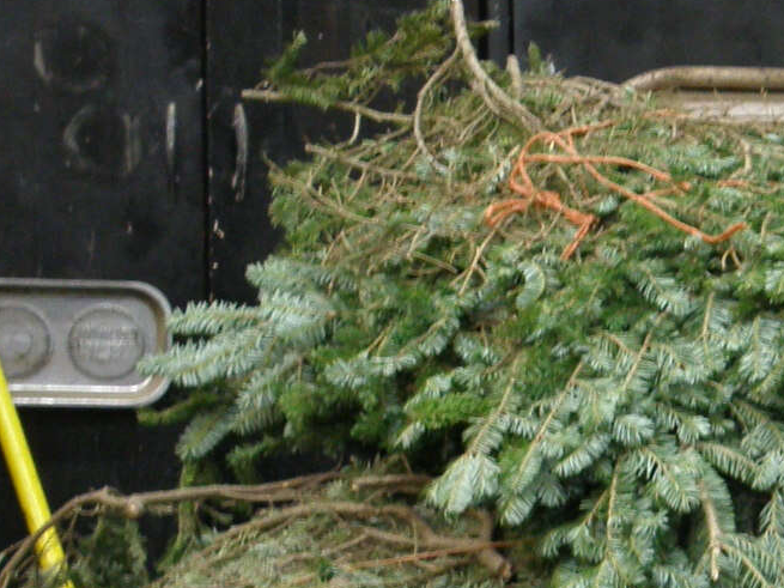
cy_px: 547
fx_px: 3804
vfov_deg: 8.8
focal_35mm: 168
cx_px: 1202
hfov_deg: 11.3
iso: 125
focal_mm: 7.68
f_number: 3.3
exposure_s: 1/8
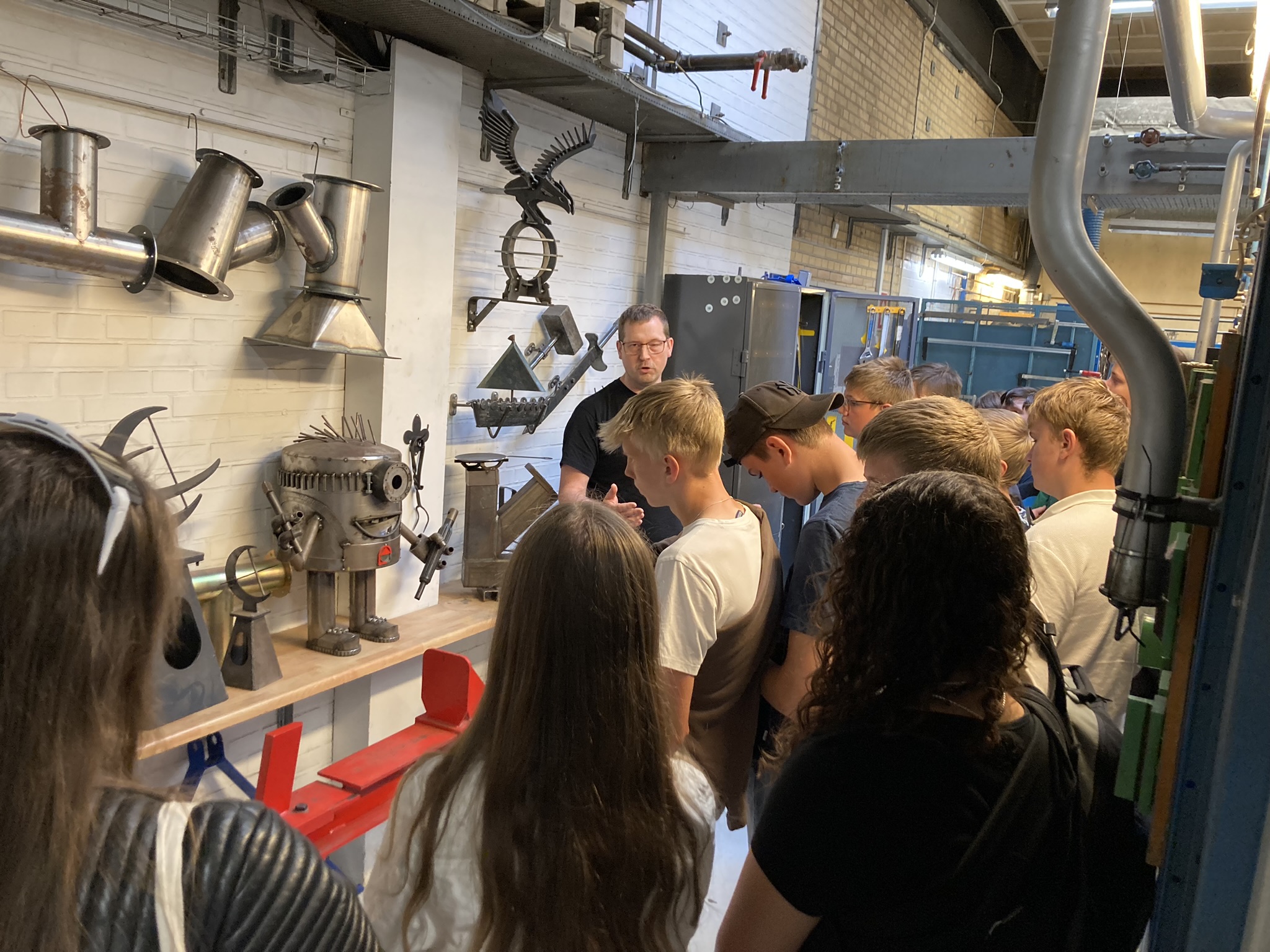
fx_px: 1027
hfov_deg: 63.4
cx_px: 635
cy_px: 476
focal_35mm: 28
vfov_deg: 49.7
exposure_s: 1/50
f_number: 1.8
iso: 160
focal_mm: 3.99
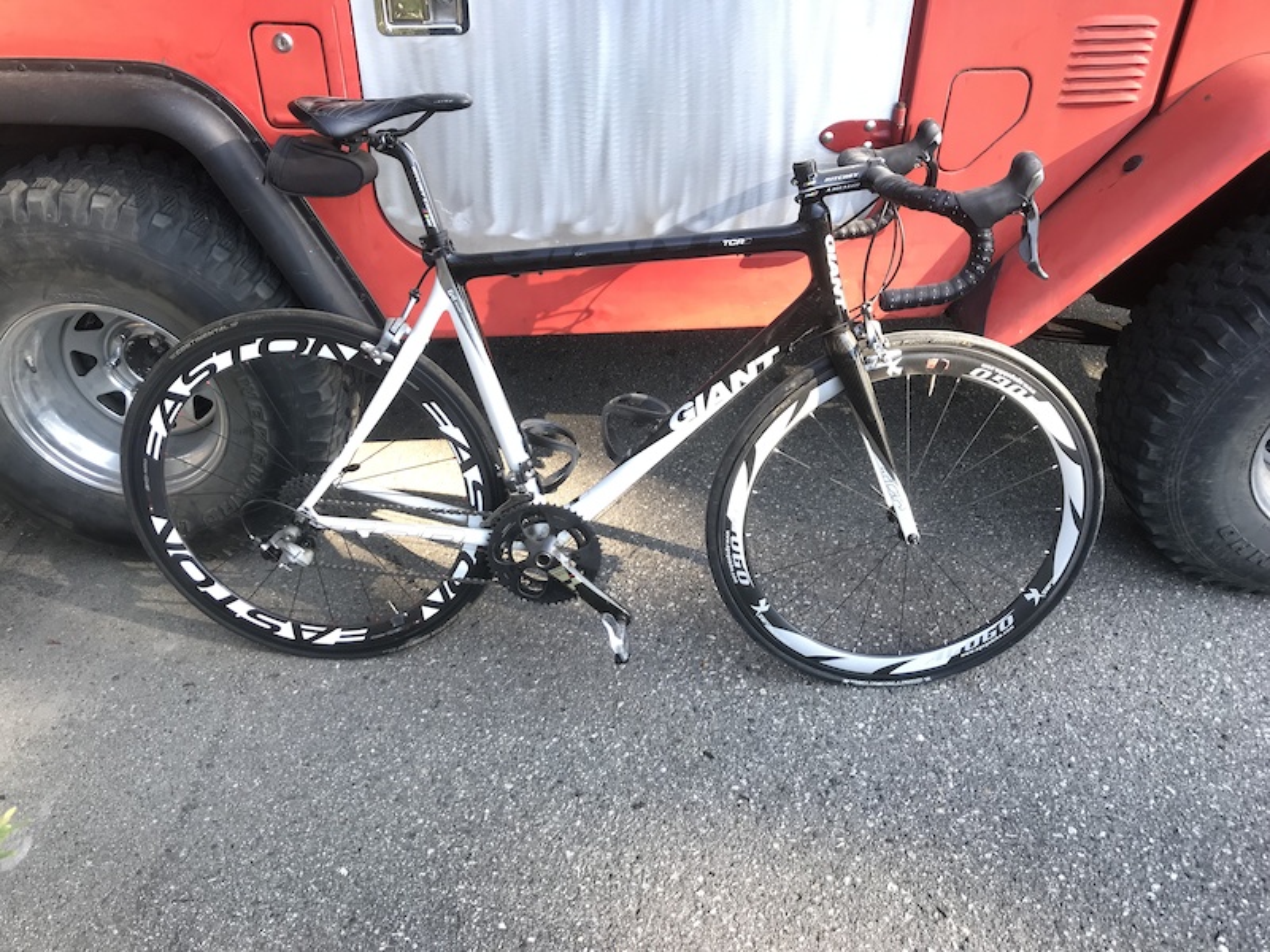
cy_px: 476
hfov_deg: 63.4
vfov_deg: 49.7
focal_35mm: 28
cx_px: 635
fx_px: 1027
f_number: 1.8
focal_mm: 3.99
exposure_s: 1/120
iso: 25
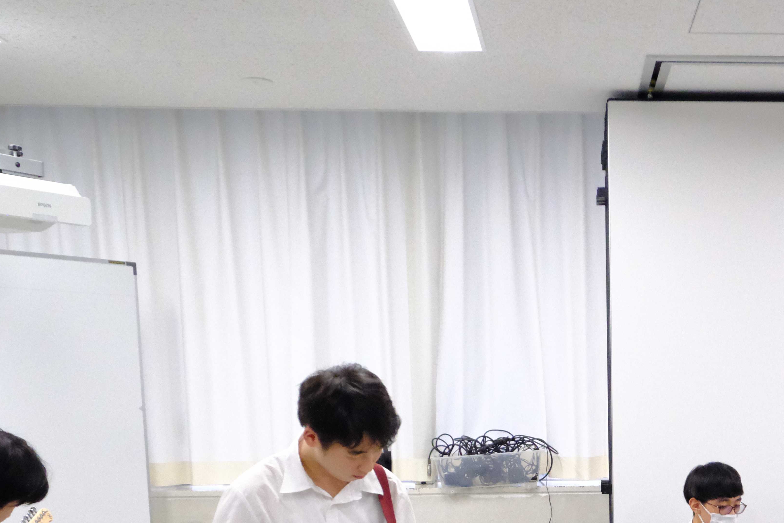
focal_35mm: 55
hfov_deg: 34.7
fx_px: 1198
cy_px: 574
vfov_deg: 23.2
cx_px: 671
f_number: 4
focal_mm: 15.1
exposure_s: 1/640
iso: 8000
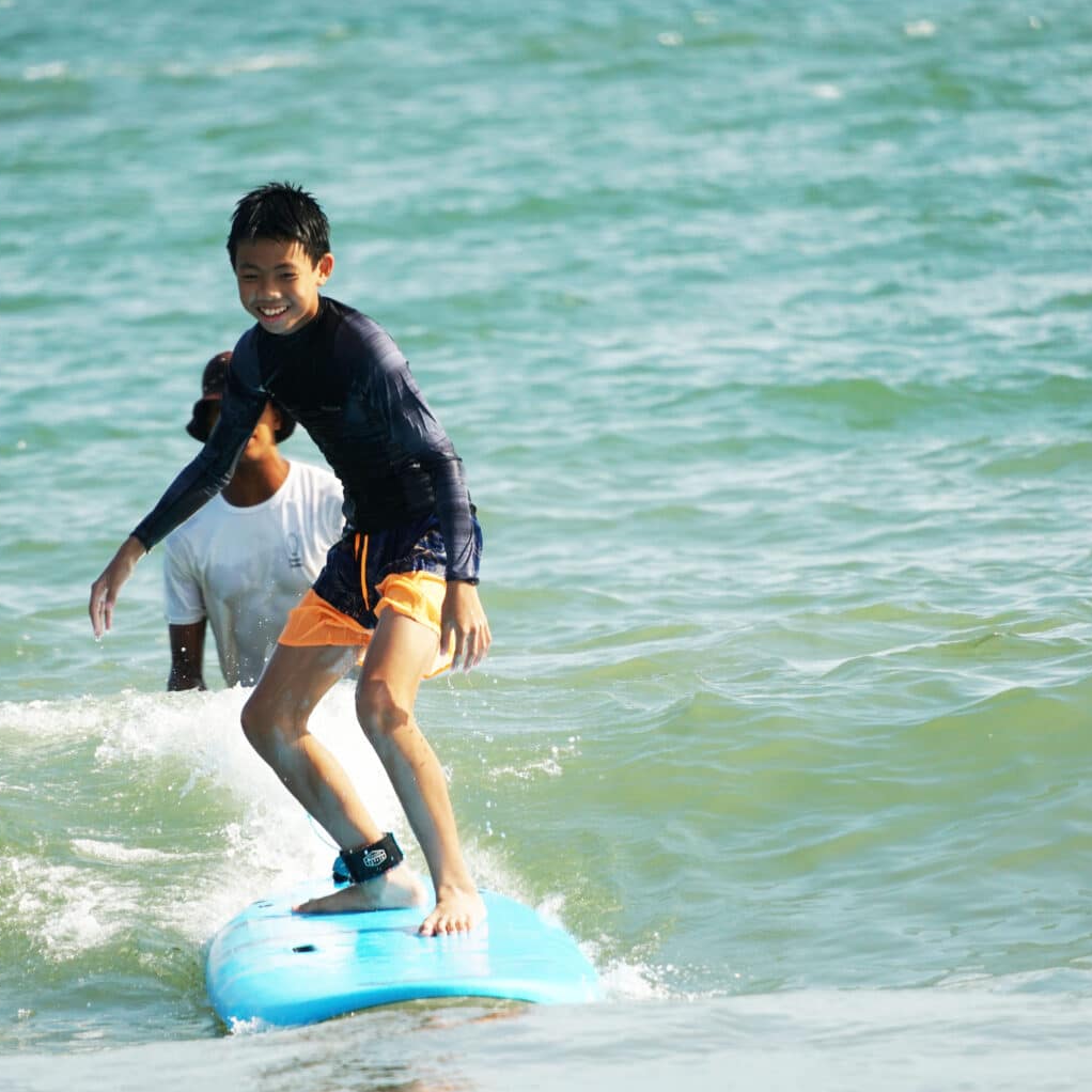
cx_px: 446
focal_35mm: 575
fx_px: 20522
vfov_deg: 3.0
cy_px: 546
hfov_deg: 3.0
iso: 400
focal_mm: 300
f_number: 6.3
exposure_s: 1/500
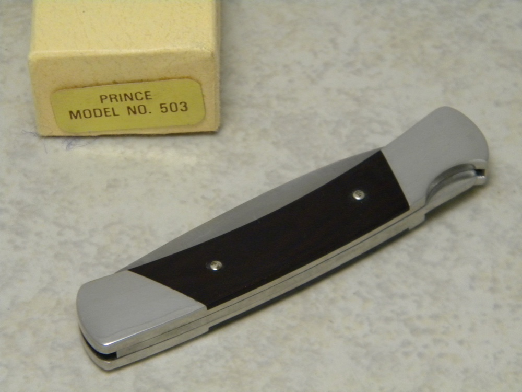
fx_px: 2232
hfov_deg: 13.3
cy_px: 196
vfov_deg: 10.0
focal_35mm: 148
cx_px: 261
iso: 400
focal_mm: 26.8
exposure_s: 1/21.8
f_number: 5
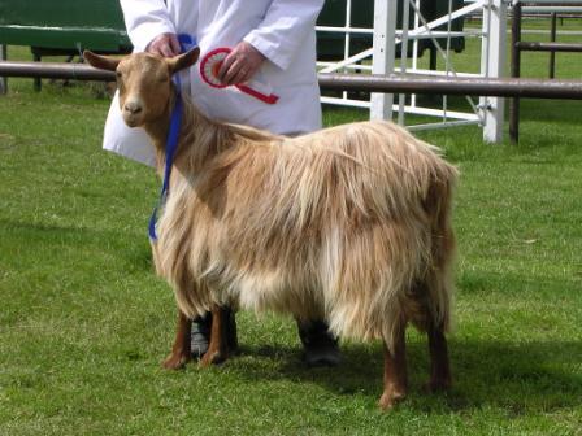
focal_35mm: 115
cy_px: 218
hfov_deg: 17.1
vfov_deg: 12.9
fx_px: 1933
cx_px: 291
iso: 100
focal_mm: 17.4
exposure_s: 1/515
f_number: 4.9
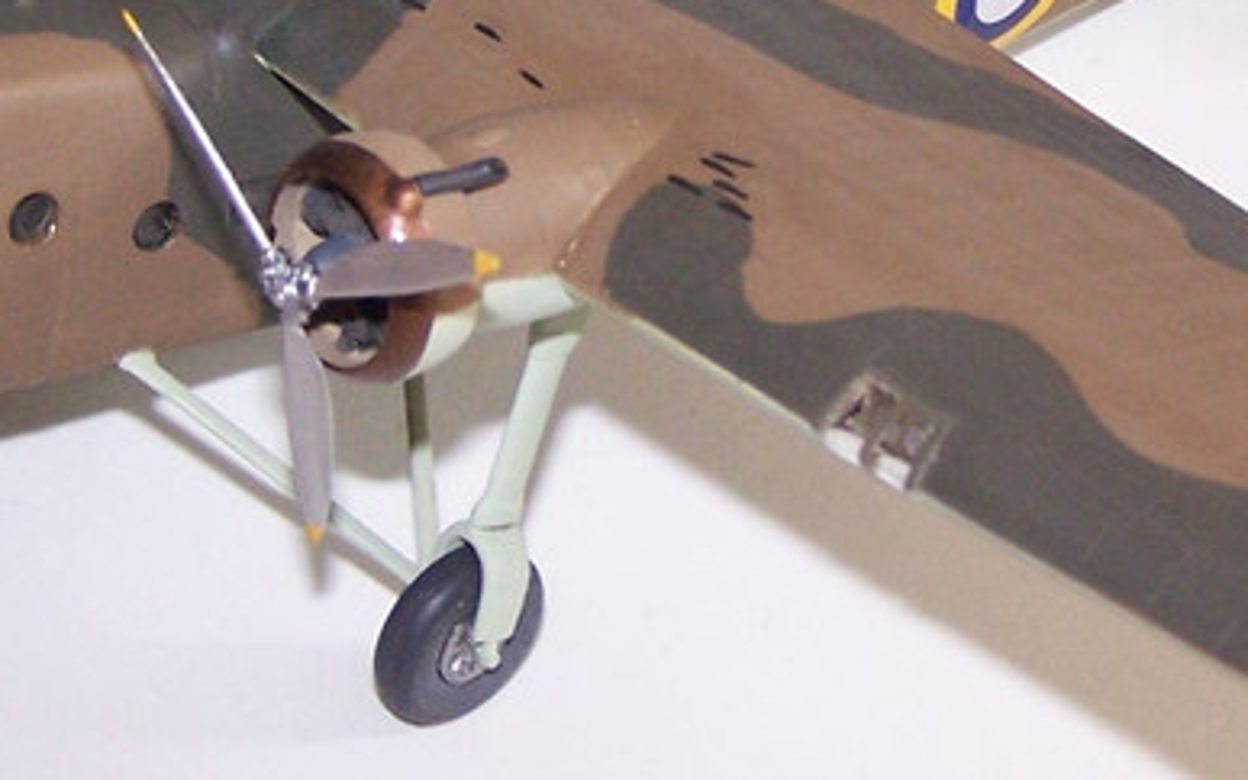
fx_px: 3776
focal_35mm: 111
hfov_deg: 18.7
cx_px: 888
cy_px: 187
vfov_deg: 11.8
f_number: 2.8
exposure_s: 1/60
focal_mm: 6.3
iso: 140
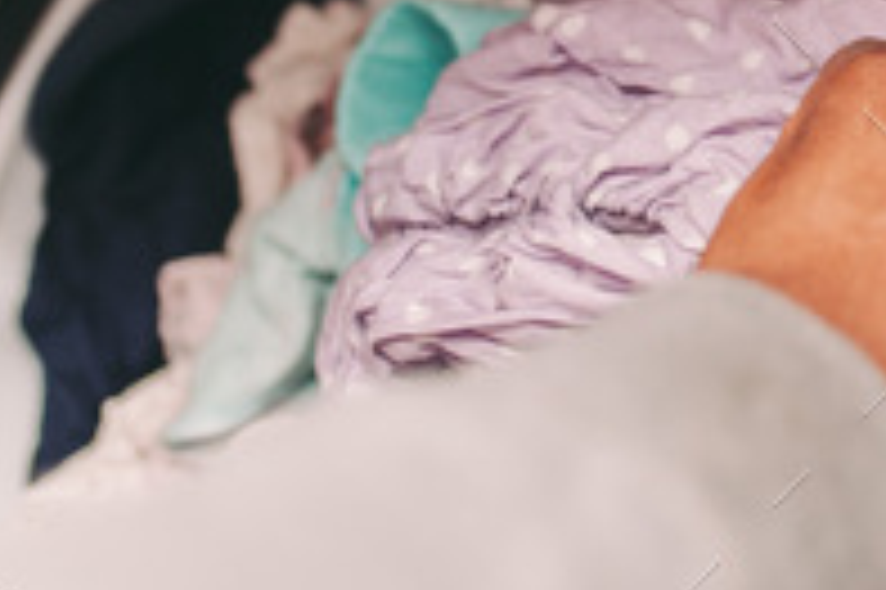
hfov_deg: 18.7
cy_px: -203
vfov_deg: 12.6
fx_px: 2582
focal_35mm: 105
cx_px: 994
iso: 250
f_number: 2
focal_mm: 35
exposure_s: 1/125
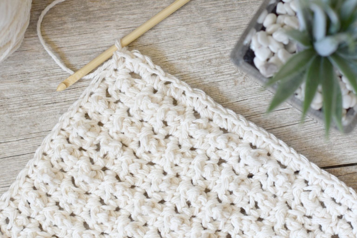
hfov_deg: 16.1
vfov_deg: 10.8
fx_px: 1264
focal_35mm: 128
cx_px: 178
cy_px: 119
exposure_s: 1/250
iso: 800
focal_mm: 85
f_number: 4
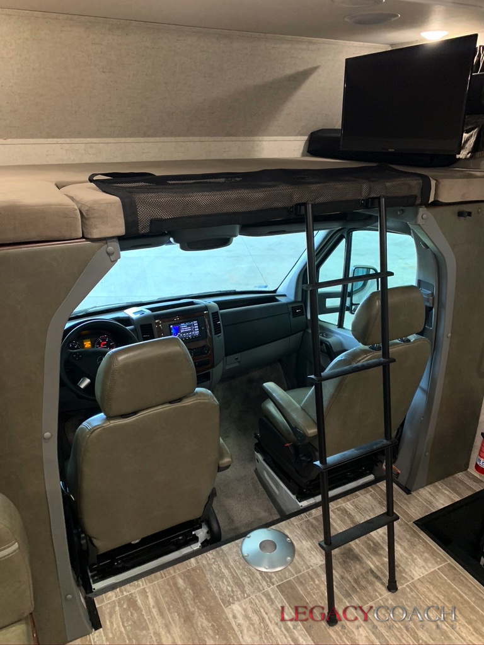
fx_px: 485
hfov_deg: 53.1
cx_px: 242
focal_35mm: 26
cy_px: 322
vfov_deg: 67.3
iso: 400
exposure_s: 1/40
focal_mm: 4.25
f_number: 1.8
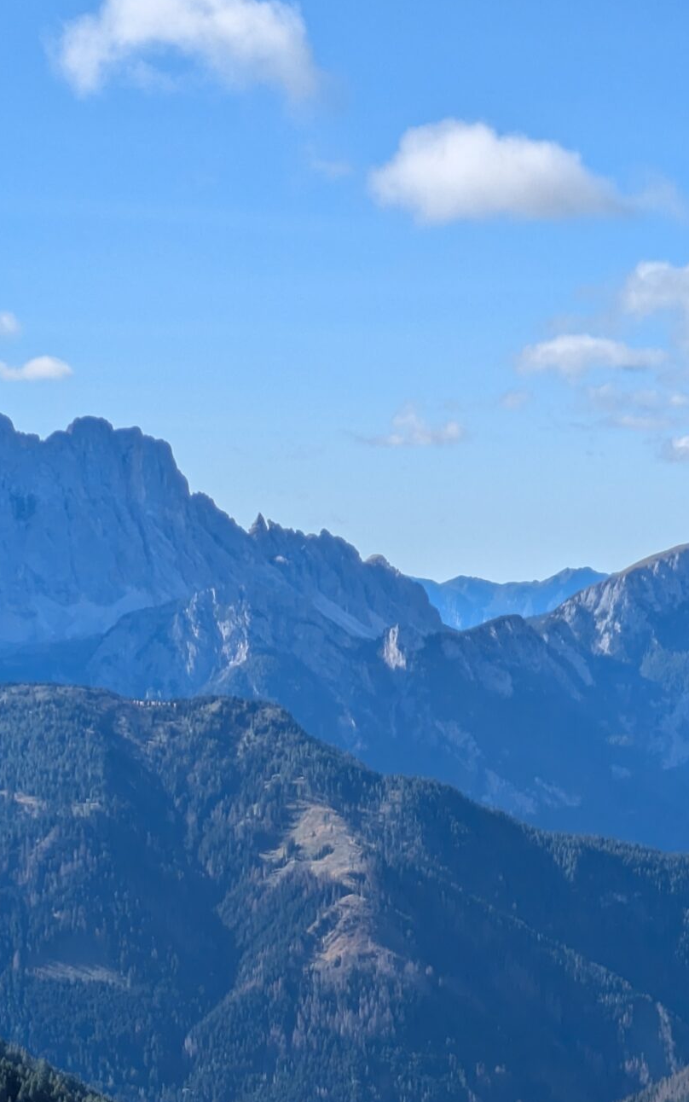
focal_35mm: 107
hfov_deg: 12.2
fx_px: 3213
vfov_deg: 19.2
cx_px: 253
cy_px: 921
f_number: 1.89
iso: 46
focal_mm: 5.43
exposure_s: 1/2564
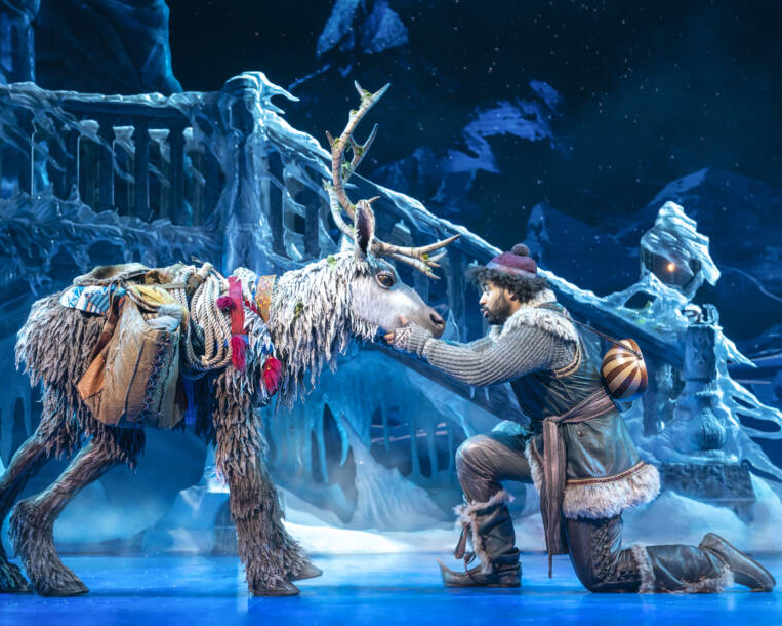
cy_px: 299
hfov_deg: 30.0
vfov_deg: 24.2
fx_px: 1458
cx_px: 345
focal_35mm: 63
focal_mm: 50
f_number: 4
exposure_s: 1/250
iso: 1250
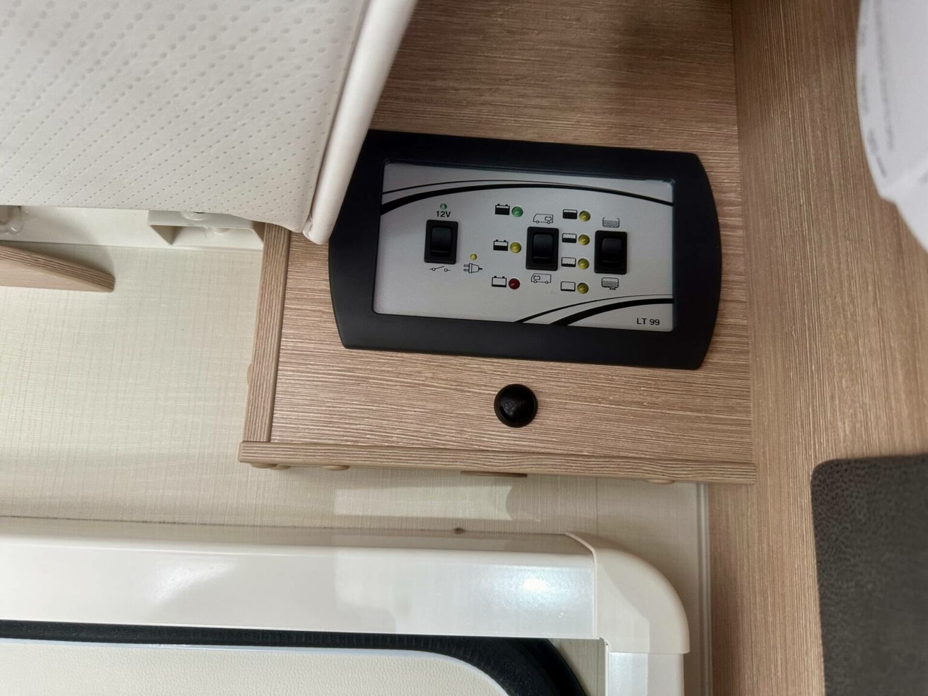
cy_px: 348
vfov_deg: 56.8
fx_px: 643
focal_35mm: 24
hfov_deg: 71.6
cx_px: 464
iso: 250
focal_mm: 6.86
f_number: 1.78
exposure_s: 1/91
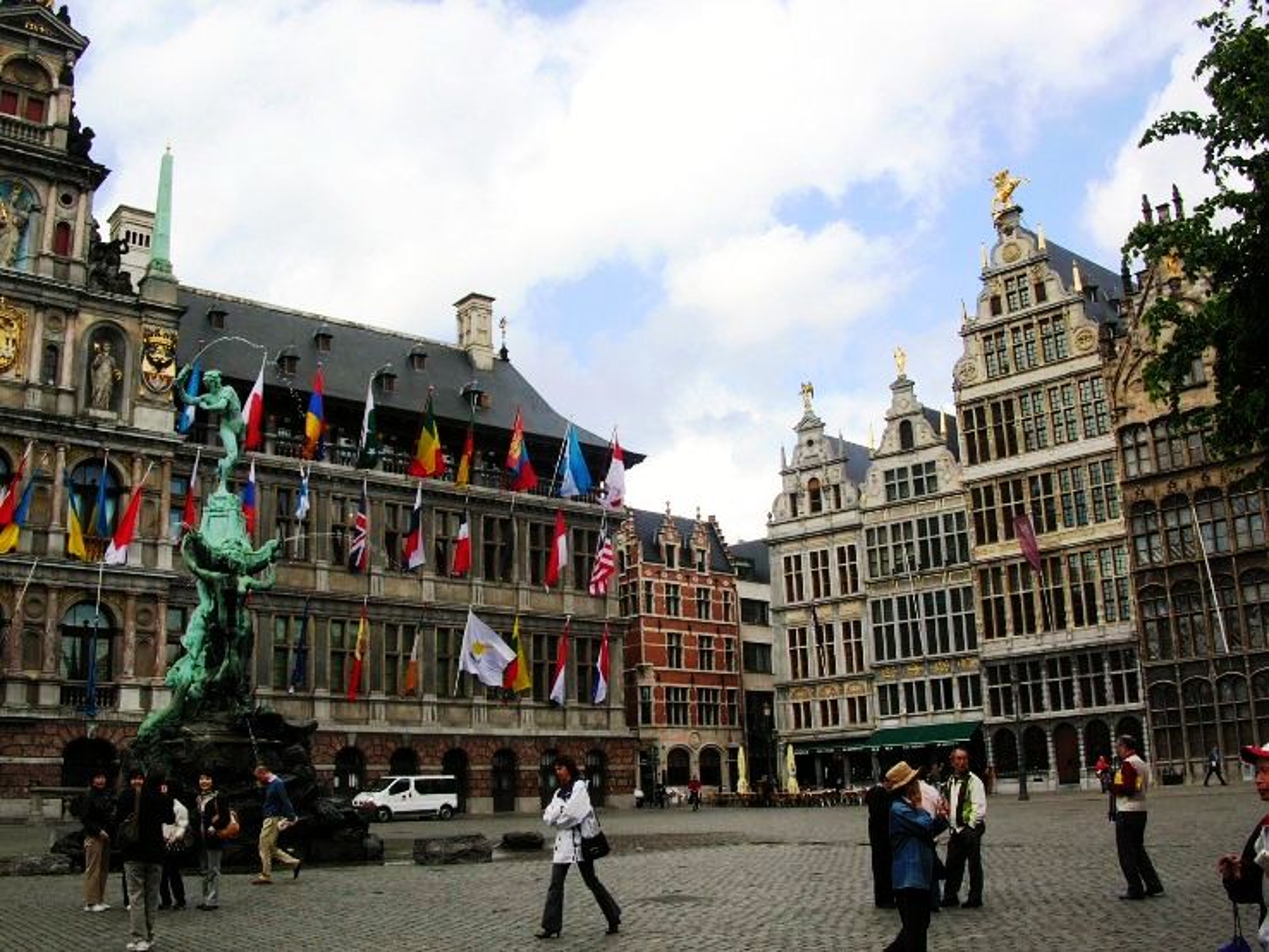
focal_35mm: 35
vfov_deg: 40.7
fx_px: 1283
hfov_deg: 52.6
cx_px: 634
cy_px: 476
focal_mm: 5.8
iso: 50
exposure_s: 1/240
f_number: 5.6
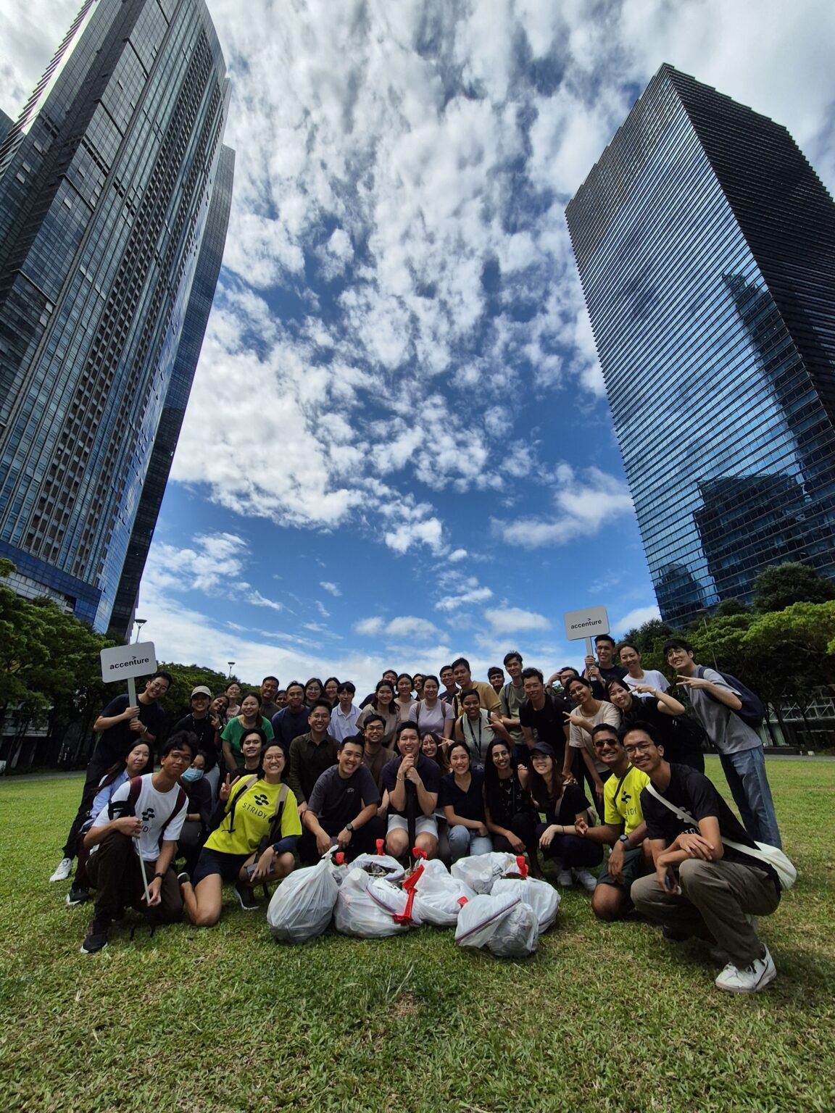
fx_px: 418
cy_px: 556
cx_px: 418
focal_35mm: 13
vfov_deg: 106.2
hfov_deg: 89.9
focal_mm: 2.2
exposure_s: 1/5008
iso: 50
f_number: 2.2
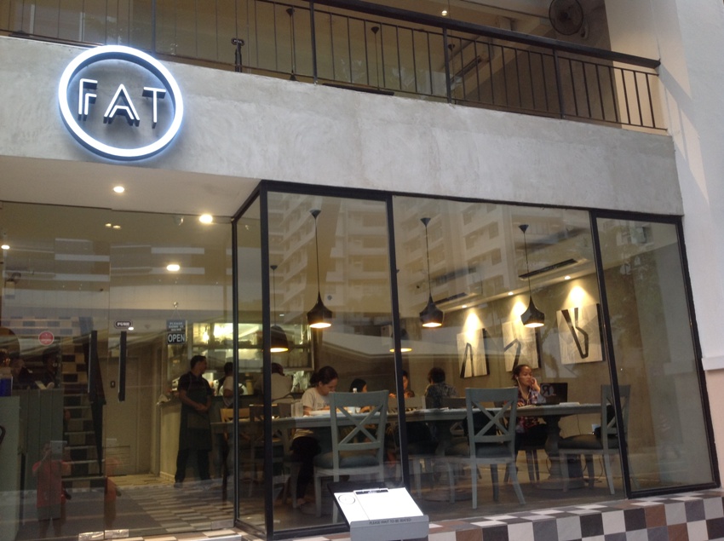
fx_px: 731
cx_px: 362
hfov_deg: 52.7
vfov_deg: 40.6
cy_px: 270
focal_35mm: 35
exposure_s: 1/15
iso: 64
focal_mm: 4.28
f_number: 2.4
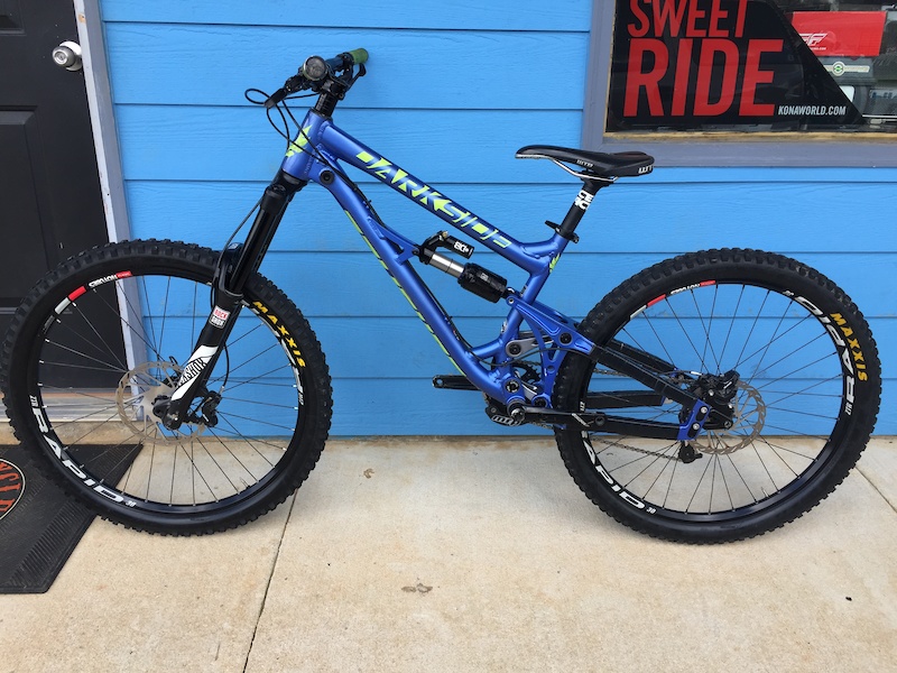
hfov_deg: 61.7
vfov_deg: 48.2
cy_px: 336
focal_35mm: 29
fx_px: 751
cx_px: 448
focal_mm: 4.15
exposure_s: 1/258
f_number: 2.2
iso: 32
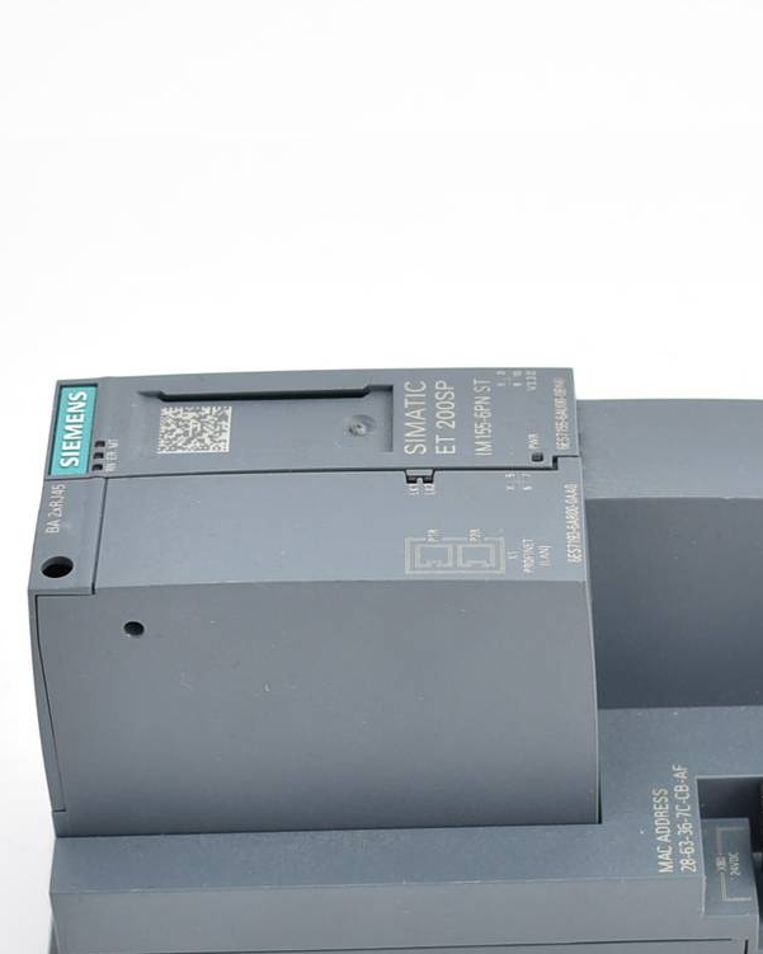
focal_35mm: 109
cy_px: 673
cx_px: 495
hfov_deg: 14.1
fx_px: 3086
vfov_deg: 17.5
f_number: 4
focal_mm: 27
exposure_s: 1/25
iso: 100
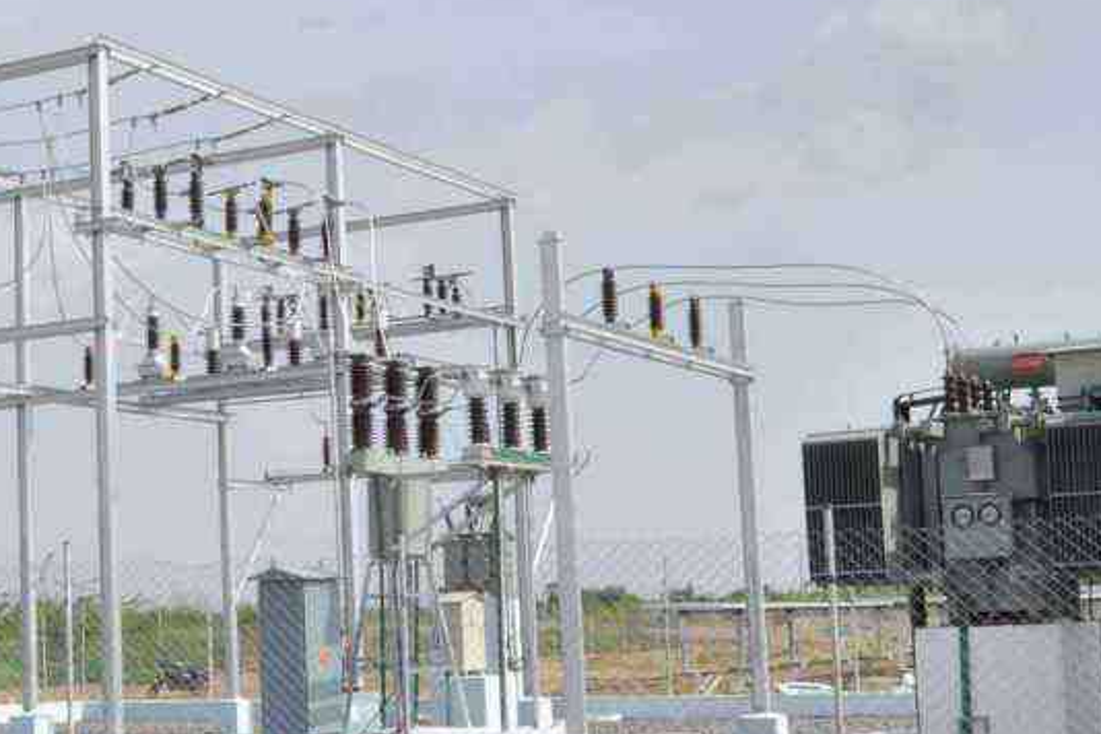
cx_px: 227
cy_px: 353
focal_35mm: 65
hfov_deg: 30.2
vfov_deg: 20.9
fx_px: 1988
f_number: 22
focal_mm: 18
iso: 250
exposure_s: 1/125
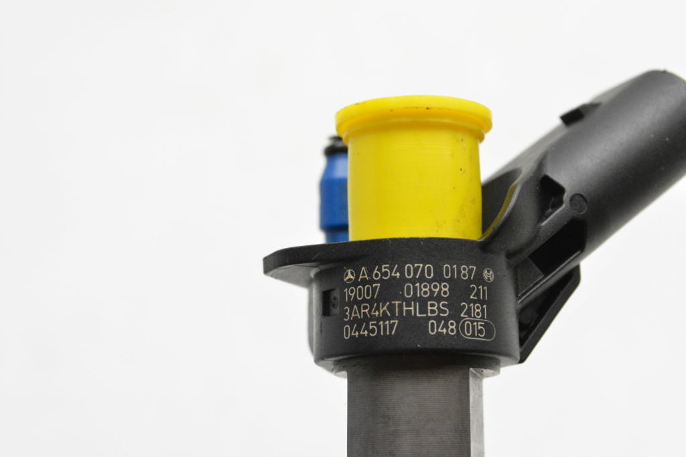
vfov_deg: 16.5
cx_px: 343
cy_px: 228
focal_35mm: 82
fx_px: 1571
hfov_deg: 24.6
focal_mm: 55
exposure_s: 1/400
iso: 6400
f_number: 10
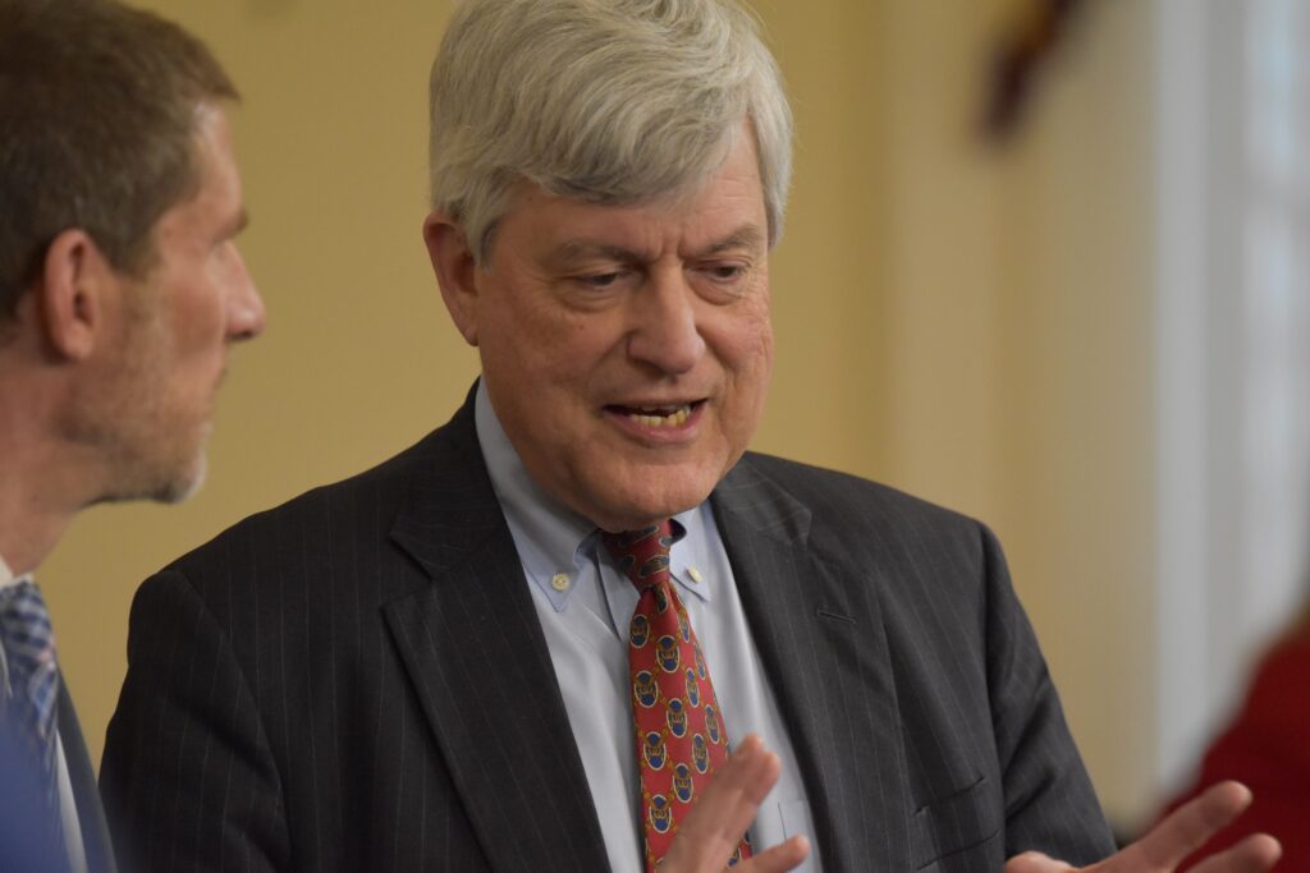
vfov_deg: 5.1
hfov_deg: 7.6
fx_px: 9826
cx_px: 655
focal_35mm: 270
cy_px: 436
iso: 3200
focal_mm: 180
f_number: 2.8
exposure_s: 1/320
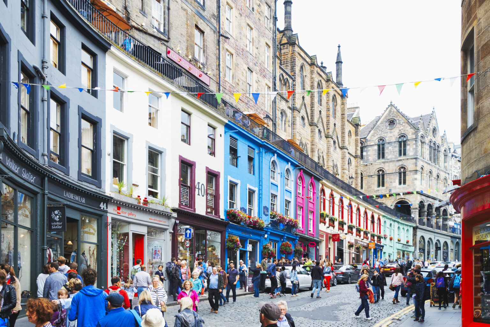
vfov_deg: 36.9
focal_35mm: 36
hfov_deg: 53.1
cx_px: 245
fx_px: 490
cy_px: 164
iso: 200
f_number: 5
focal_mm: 24
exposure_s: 1/125
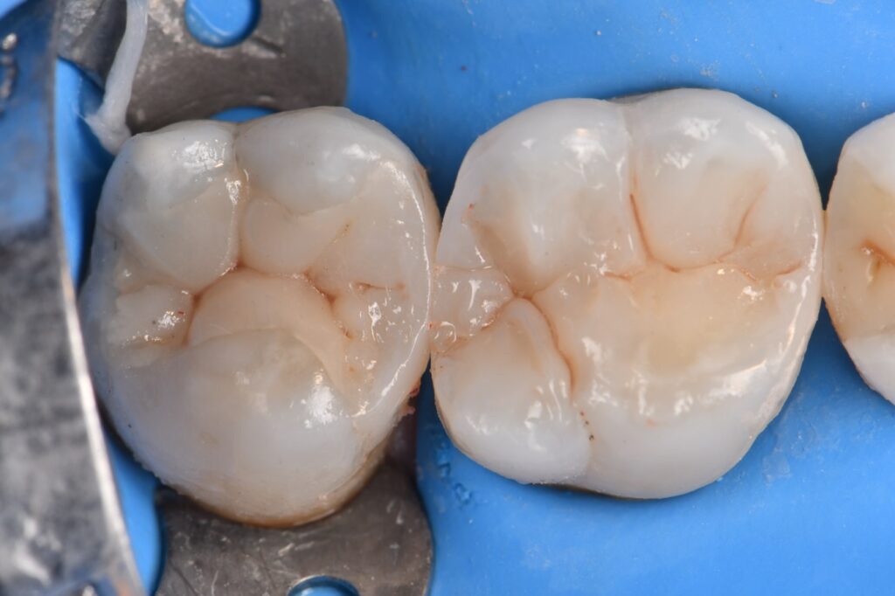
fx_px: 3902
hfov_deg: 13.1
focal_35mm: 157
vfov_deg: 8.7
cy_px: 298
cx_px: 448
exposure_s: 1/160
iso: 200
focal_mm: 105
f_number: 32
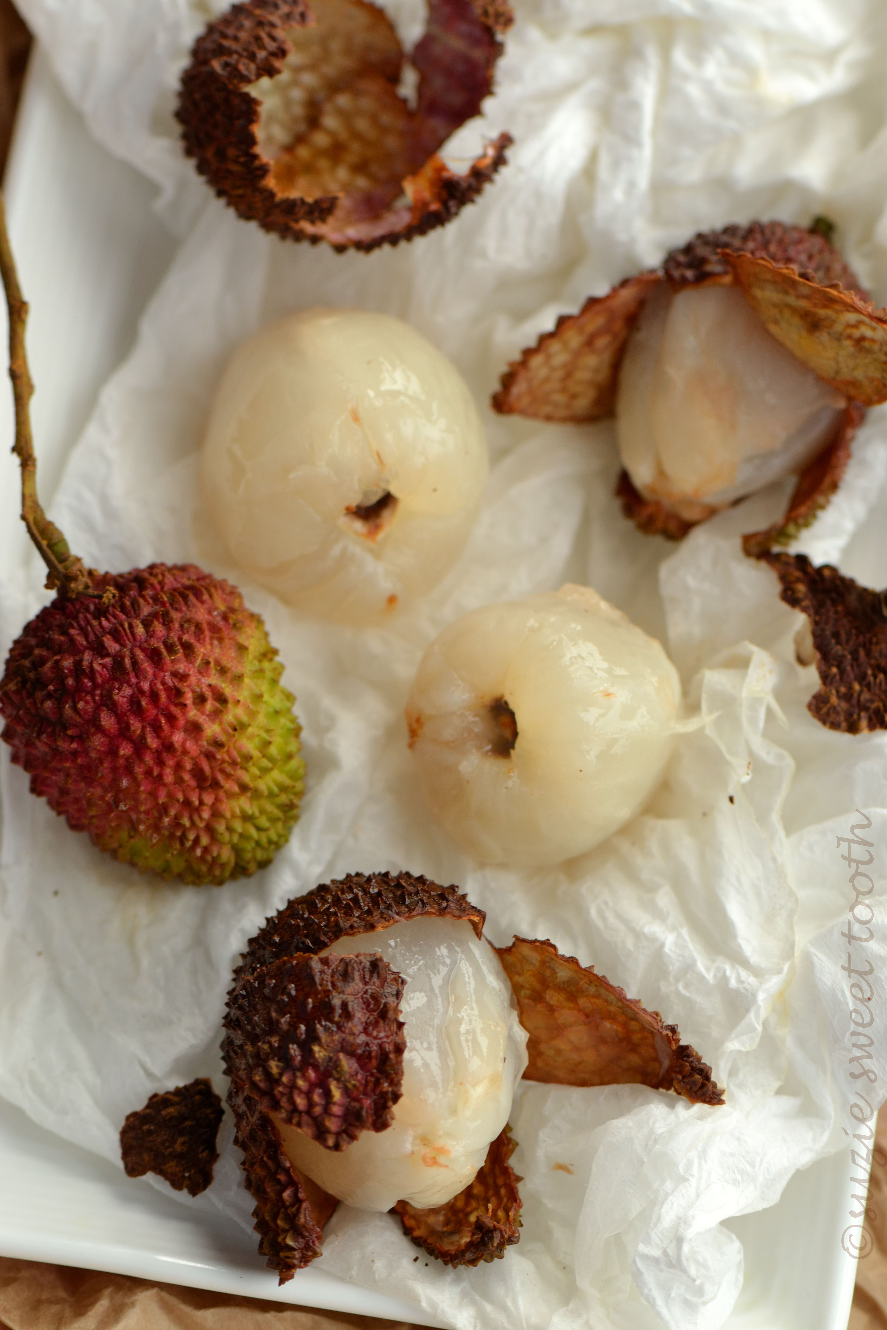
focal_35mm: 158
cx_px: 444
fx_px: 5820
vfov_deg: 13.0
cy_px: 665
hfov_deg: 8.7
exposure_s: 1/125
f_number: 6.3
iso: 200
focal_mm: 105
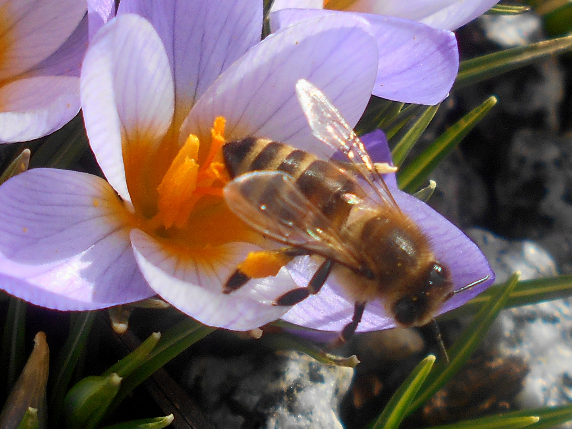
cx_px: 286
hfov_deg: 67.3
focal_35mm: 26
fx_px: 430
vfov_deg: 53.1
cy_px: 214
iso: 80
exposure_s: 1/640
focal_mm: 4.6
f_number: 3.2
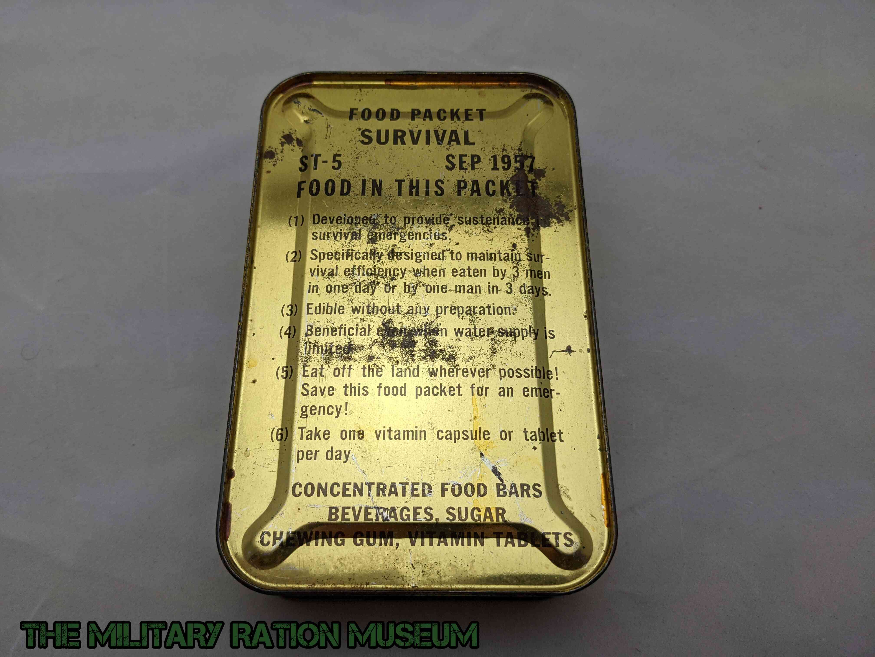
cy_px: 328
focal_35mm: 27
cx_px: 438
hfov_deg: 65.3
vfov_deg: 51.4
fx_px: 682
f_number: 1.73
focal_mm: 4.38
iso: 46
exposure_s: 1/360
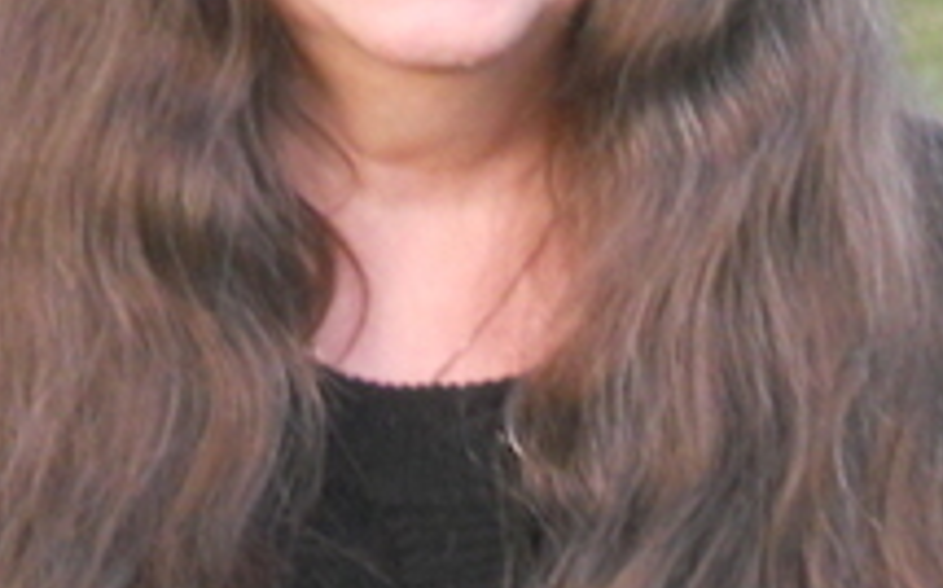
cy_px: -184
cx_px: 382
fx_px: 9579
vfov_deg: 3.5
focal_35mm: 373
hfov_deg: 5.6
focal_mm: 19.6
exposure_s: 1/60
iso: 400
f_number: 5.9
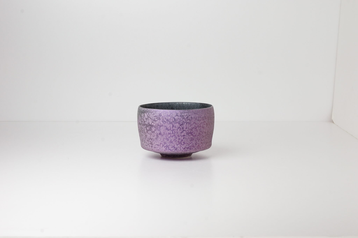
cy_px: 119
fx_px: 746
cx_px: 179
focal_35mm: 75
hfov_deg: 27.0
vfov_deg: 18.2
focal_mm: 50
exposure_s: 1/15
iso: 400
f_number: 14
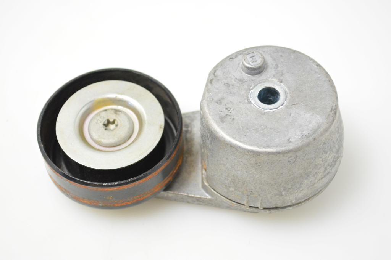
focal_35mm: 82
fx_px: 896
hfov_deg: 24.6
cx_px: 196
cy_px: 130
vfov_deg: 16.5
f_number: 5.6
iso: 2000
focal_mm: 55
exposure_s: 1/125
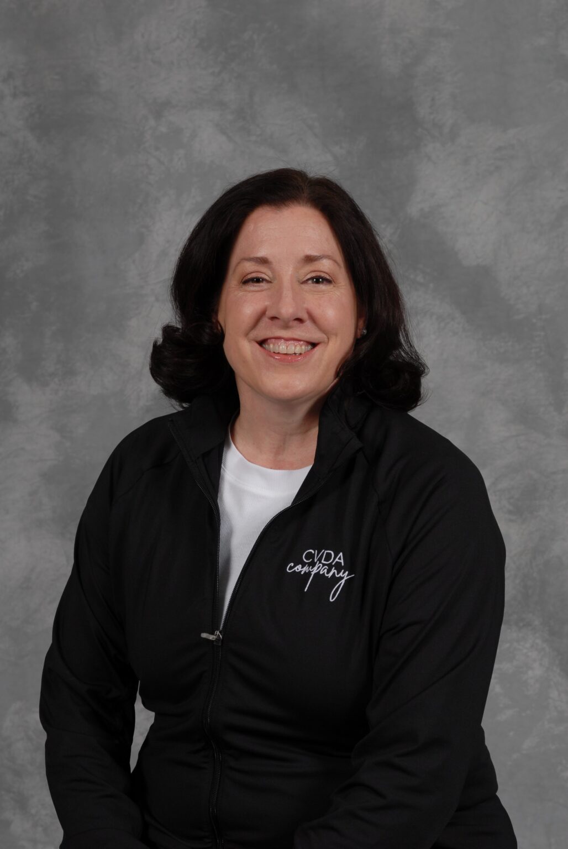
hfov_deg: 13.1
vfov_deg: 19.4
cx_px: 284
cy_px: 424
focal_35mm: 105
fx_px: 2478
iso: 200
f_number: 8
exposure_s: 1/160
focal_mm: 70
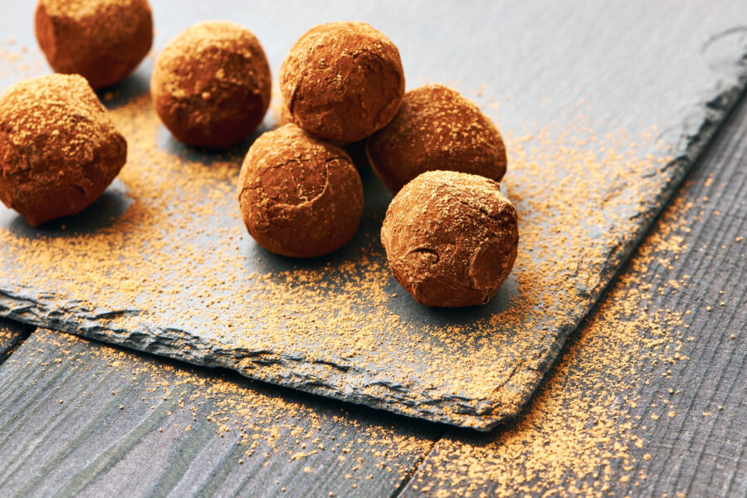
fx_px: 2179
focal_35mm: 105
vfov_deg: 13.0
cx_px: 374
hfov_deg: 19.5
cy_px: 249
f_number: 13
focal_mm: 105
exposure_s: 1/160
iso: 100
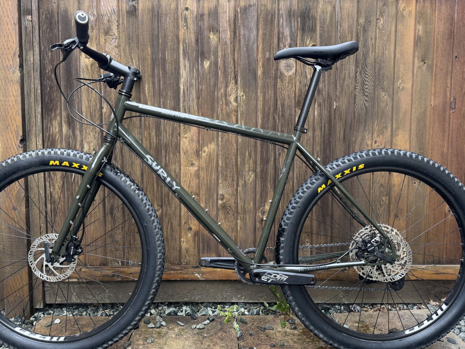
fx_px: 416
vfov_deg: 45.4
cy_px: 180
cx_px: 217
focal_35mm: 31
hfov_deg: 58.3
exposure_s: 1/60
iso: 100
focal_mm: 6.76
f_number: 1.78
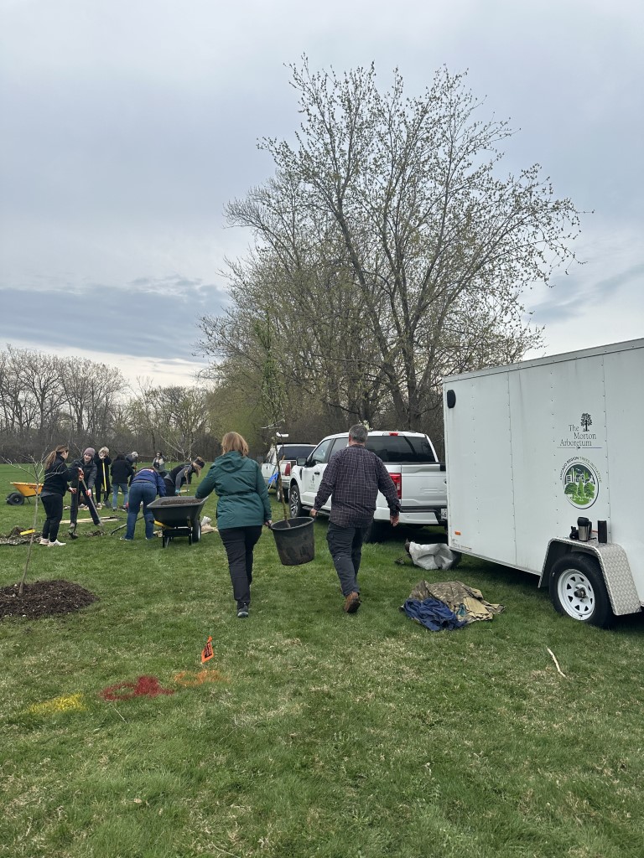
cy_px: 429
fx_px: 595
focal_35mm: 24
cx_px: 322
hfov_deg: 56.8
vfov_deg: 71.6
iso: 80
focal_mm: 6.86
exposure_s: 1/3247
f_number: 1.78
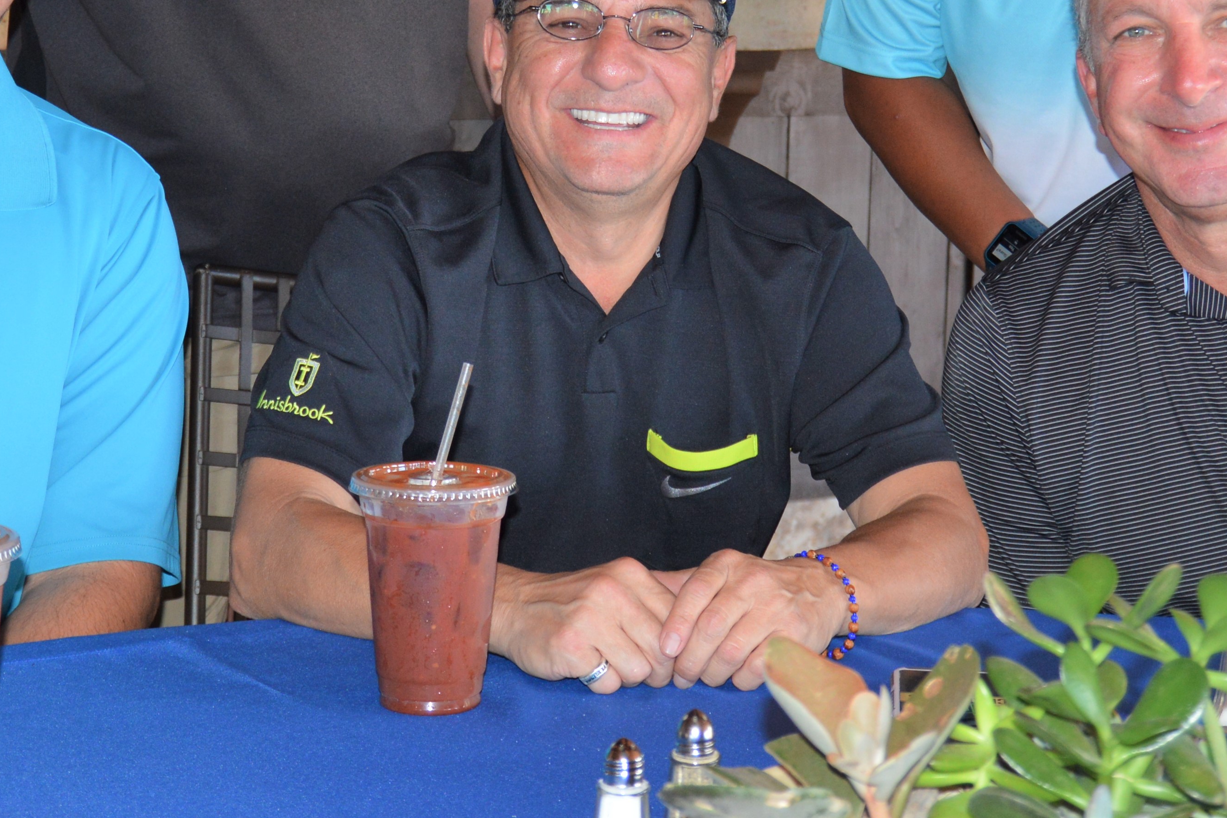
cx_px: 635
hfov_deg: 23.1
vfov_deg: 15.3
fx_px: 2999
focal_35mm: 88
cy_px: 59
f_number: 4
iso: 450
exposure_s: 1/60
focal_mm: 26
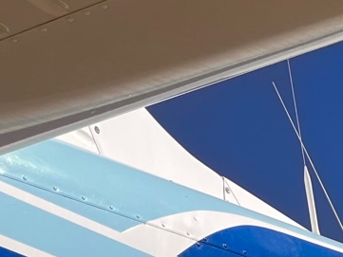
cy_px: 359
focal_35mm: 145
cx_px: 560
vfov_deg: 10.0
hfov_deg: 12.7
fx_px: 1437
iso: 50
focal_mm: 5.1
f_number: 1.6
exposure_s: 1/5556
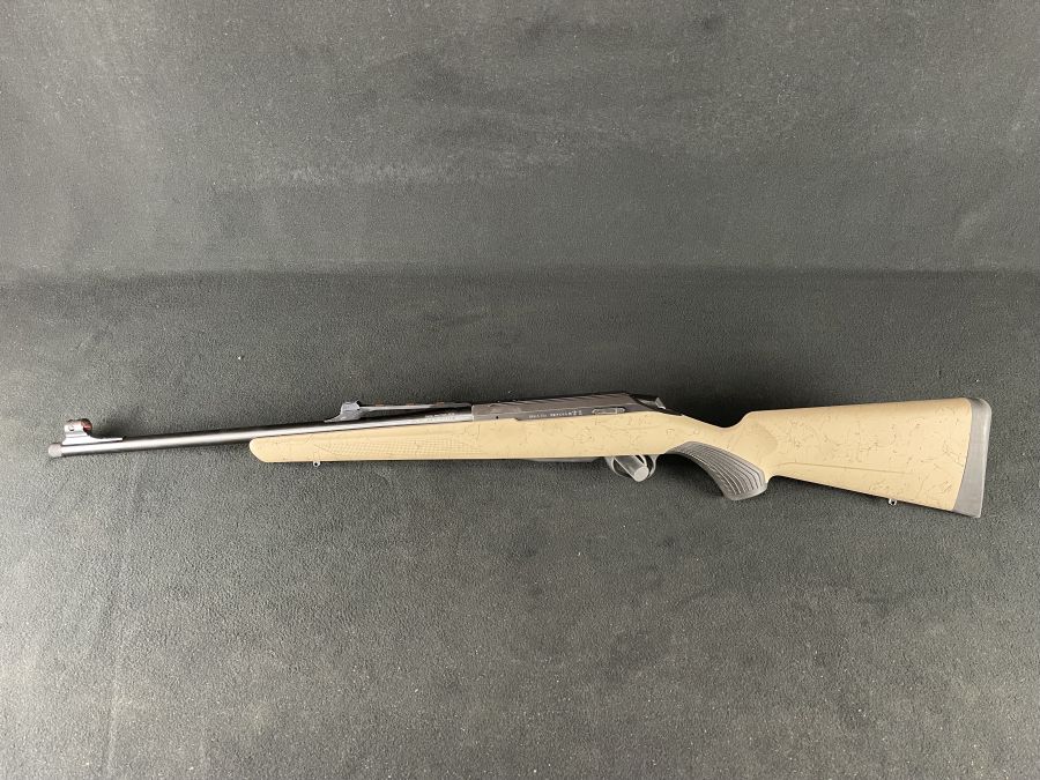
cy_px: 390
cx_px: 520
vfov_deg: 54.9
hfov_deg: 69.4
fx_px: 751
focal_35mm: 25
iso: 320
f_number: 1.6
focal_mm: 5.1
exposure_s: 1/60
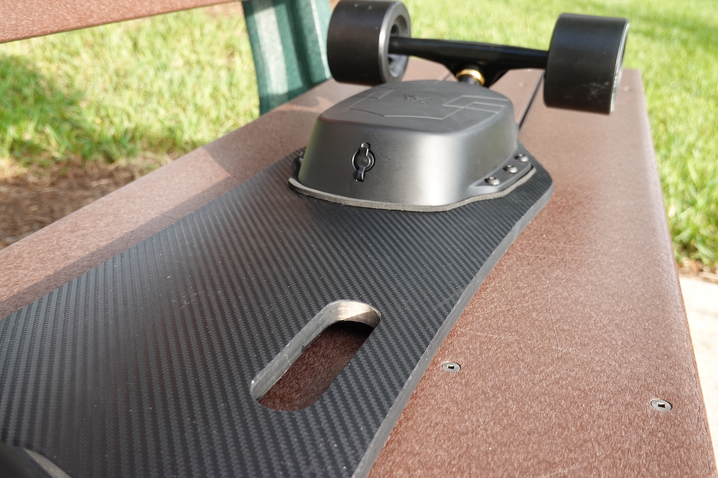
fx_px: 738
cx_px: 359
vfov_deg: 35.9
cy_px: 239
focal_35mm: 37
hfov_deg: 51.9
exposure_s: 1/100
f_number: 3.5
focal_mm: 13.56
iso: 100
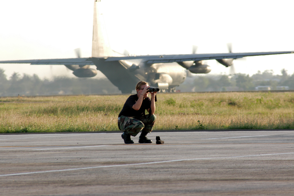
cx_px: 147
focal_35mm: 128
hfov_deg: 16.1
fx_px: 1040
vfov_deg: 10.7
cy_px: 98
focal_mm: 85
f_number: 7.1
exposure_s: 1/180
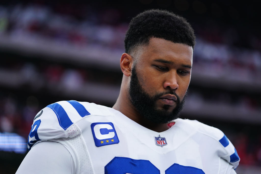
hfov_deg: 17.6
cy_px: 87
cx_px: 130
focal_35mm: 116
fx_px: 841
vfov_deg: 11.8
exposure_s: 1/3200
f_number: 2.8
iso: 2500
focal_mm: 116
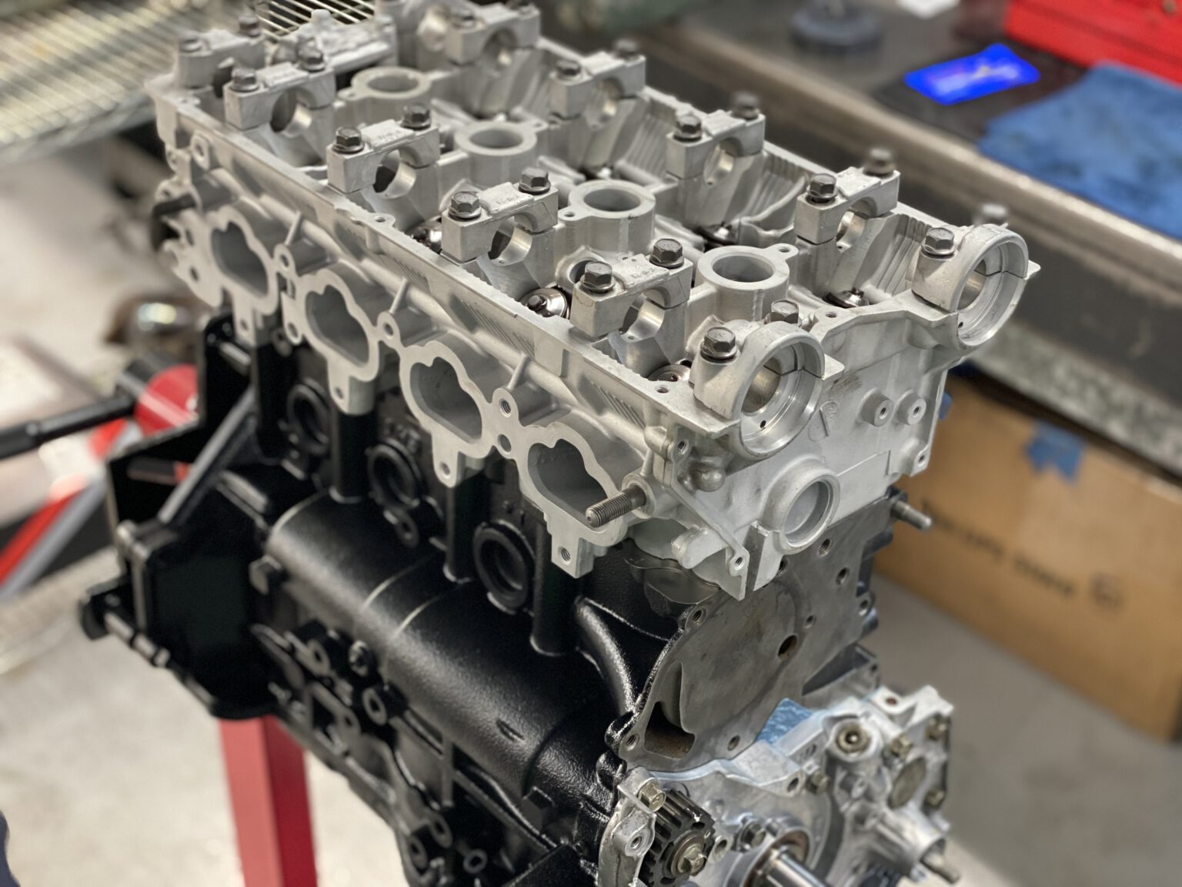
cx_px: 591
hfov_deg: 36.8
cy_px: 444
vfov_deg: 28.0
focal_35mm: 52
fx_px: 1776
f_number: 2
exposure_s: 1/40
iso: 200
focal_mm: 6
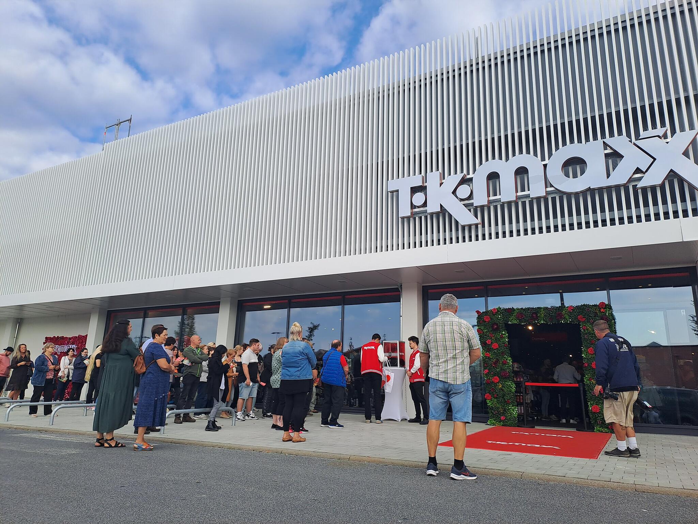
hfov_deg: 69.4
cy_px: 262
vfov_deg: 54.9
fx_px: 504
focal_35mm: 25
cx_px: 349
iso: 32
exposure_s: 1/816
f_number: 1.8
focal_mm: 4.65
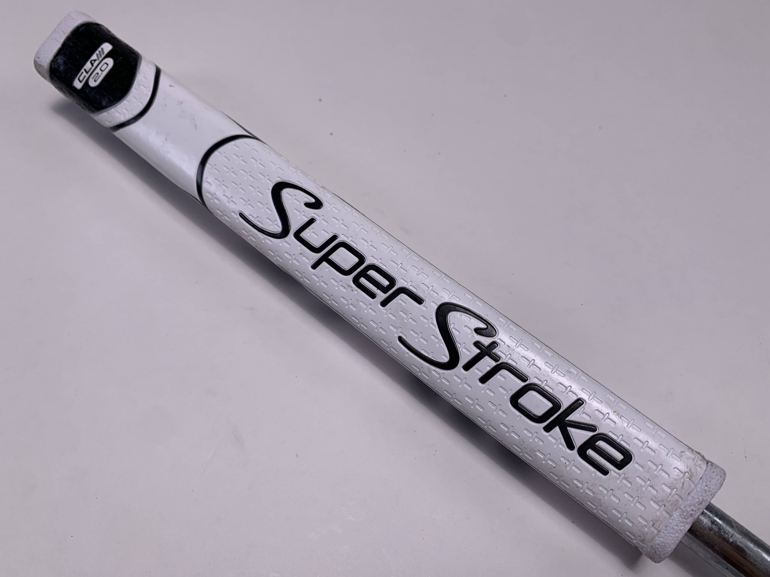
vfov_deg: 53.1
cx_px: 385
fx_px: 578
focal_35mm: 26
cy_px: 288
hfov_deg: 67.3
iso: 25
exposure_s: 1/706
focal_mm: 4.25
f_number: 1.8
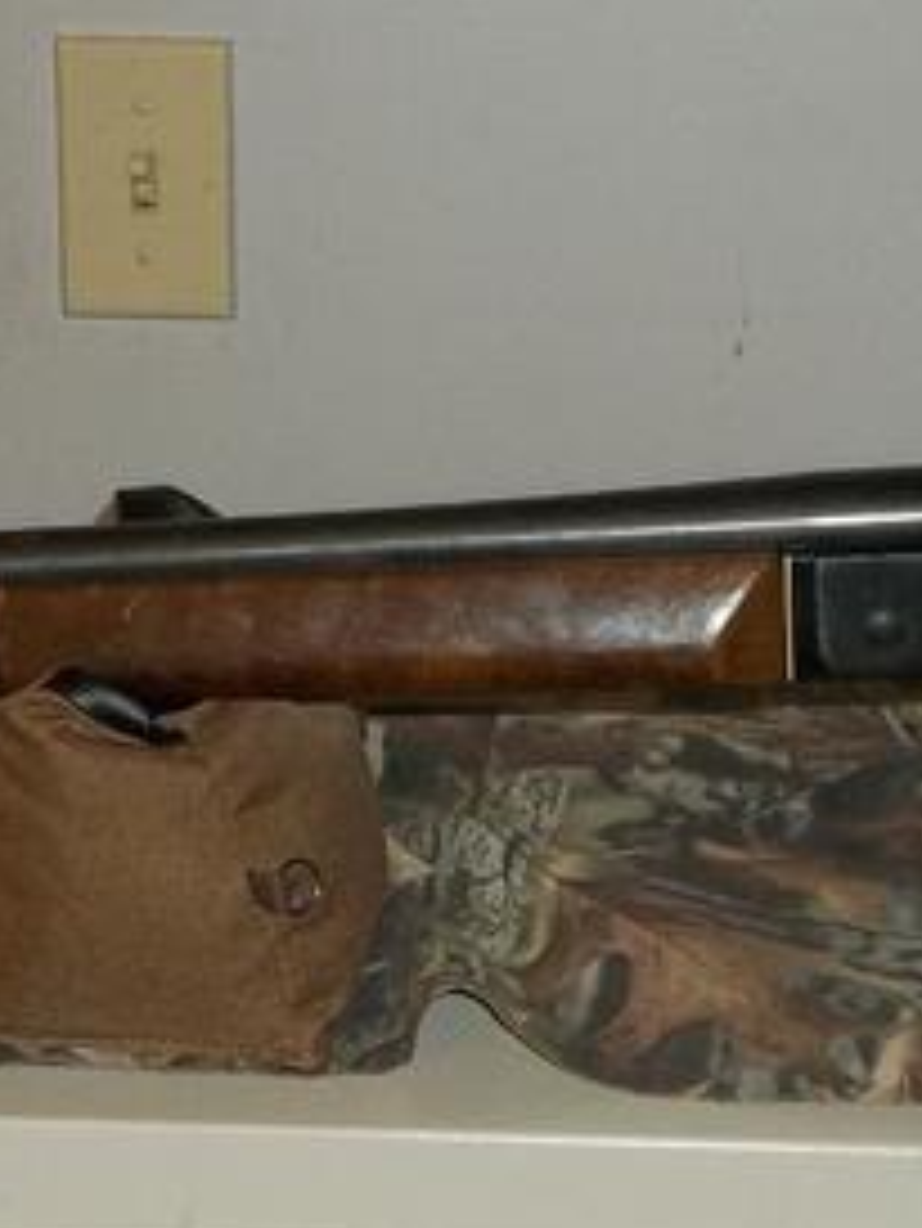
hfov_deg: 16.6
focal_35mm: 89
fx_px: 3158
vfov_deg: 21.9
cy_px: 398
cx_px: 607
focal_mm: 4.9
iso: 160
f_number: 3.5
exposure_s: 1/30
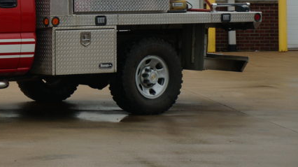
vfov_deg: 7.9
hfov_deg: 13.8
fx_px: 1192
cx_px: -55
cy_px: -31
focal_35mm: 151
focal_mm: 40
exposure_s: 1/100
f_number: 8
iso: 100
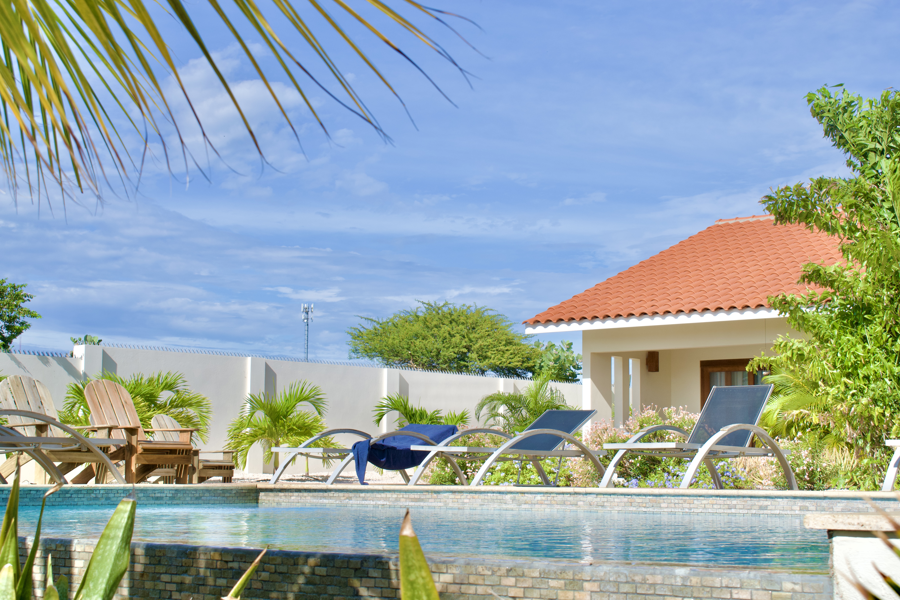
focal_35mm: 60
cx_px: 450
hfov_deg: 33.4
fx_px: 1500
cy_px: 300
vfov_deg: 22.6
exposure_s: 1/500
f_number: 11
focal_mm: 40
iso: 200
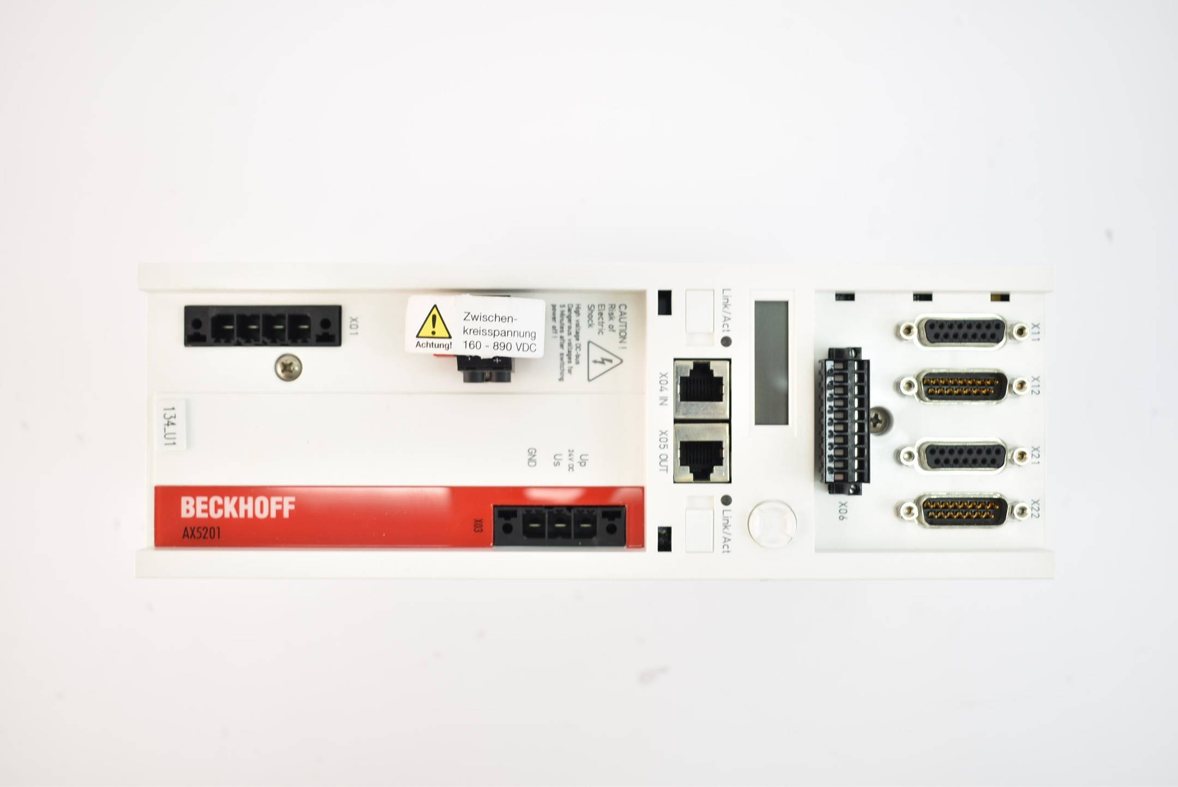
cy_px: 394
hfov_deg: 47.9
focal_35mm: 40
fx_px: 1326
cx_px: 589
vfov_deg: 33.1
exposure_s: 1/30
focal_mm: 27
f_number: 4
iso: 100
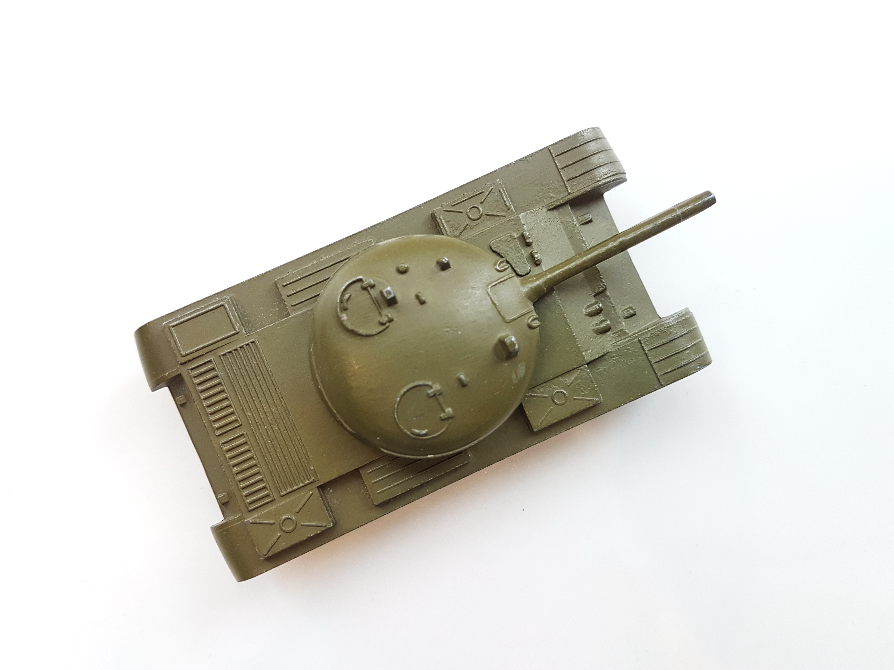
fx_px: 671
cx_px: 447
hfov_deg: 67.3
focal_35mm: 26
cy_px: 335
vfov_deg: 53.1
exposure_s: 1/50
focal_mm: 4.2
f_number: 1.7
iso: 80
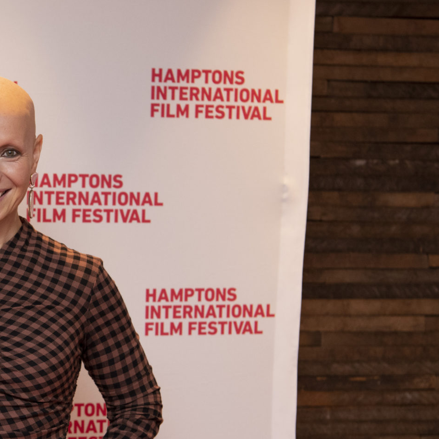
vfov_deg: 15.8
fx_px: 1578
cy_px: 316
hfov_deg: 15.4
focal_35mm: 110
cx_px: -62
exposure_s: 1/125
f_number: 4
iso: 1000
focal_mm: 48
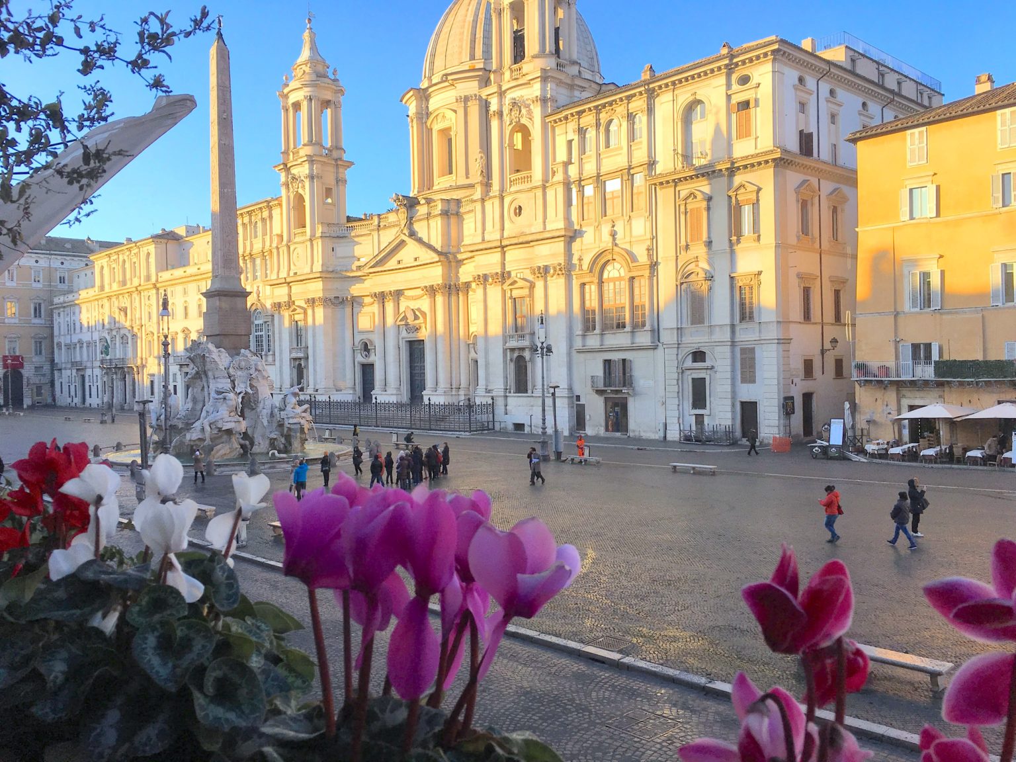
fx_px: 851
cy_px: 381
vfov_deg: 48.2
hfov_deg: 61.7
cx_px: 508
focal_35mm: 29
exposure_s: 1/905
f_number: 2.2
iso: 25
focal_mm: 4.15
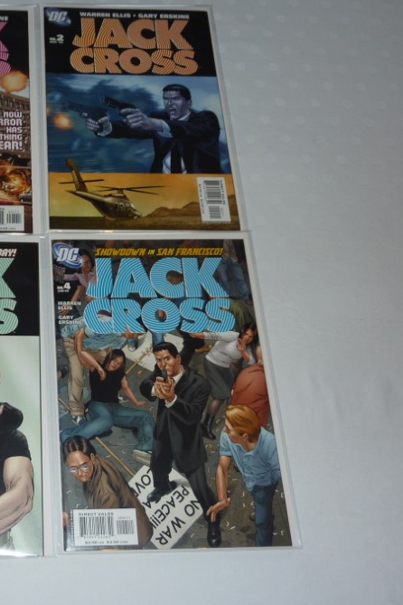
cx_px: 34
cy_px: 301
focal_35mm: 42
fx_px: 705
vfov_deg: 46.4
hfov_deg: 30.4
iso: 100
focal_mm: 5
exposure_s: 1/30
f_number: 3.4
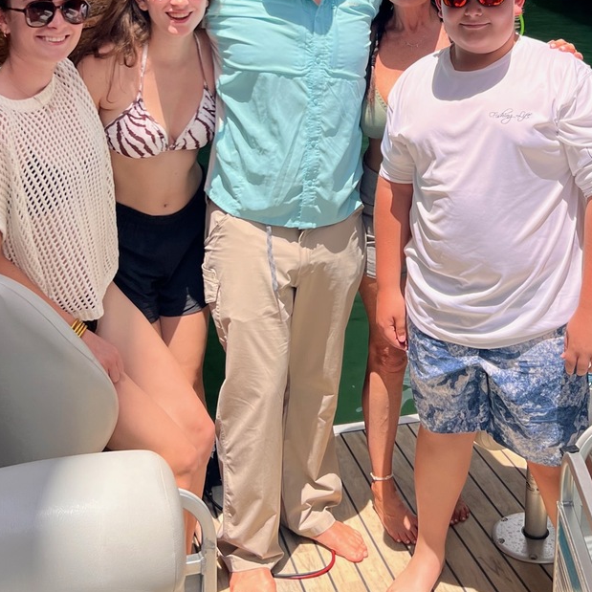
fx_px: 1025
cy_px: 71
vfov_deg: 30.9
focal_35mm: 53
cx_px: 385
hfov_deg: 32.0
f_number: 1.5
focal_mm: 5.7
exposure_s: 1/3571
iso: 50
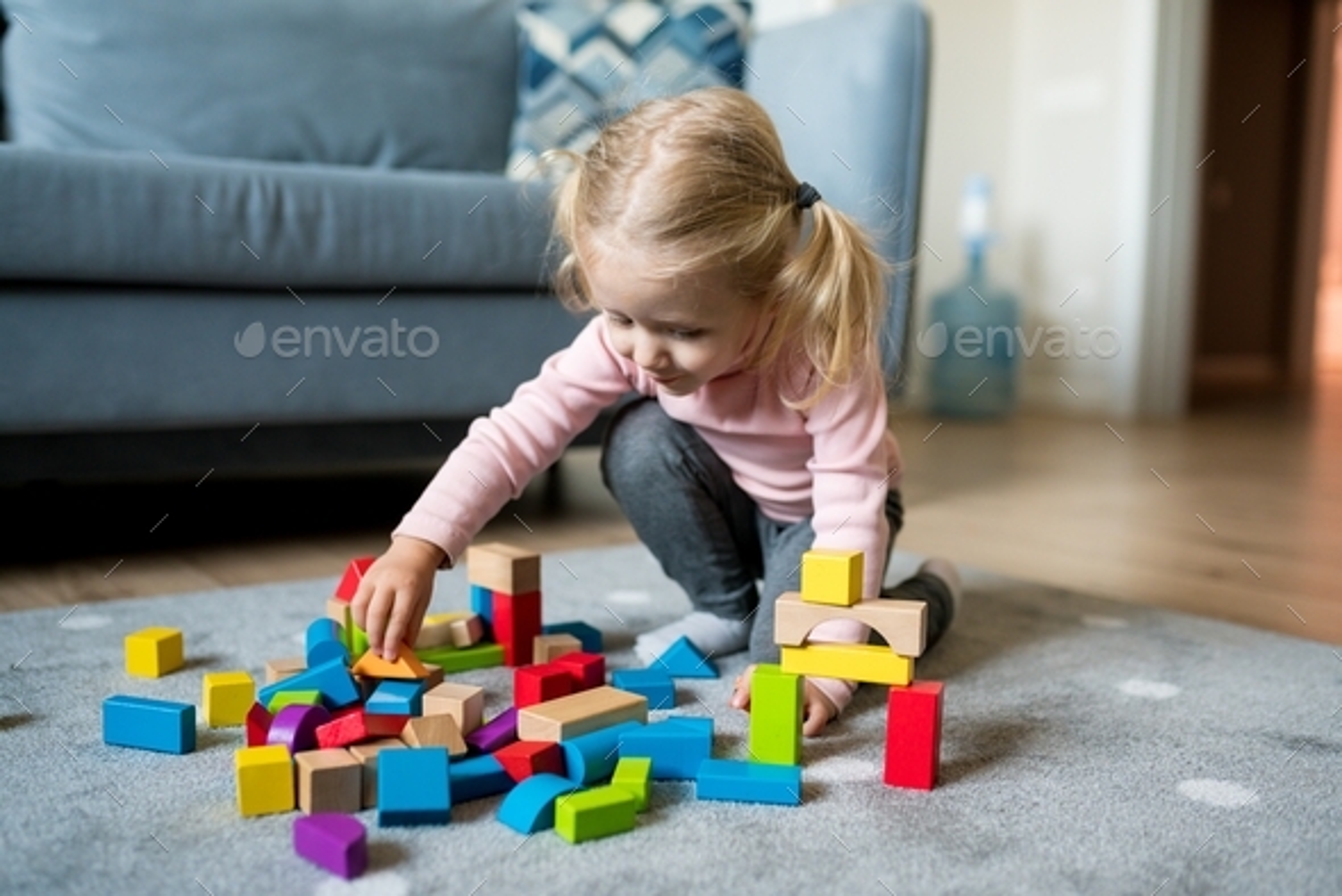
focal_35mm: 35
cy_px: 448
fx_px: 1305
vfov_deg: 37.9
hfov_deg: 54.4
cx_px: 671
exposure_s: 1/160
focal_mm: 35
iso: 640
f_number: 2
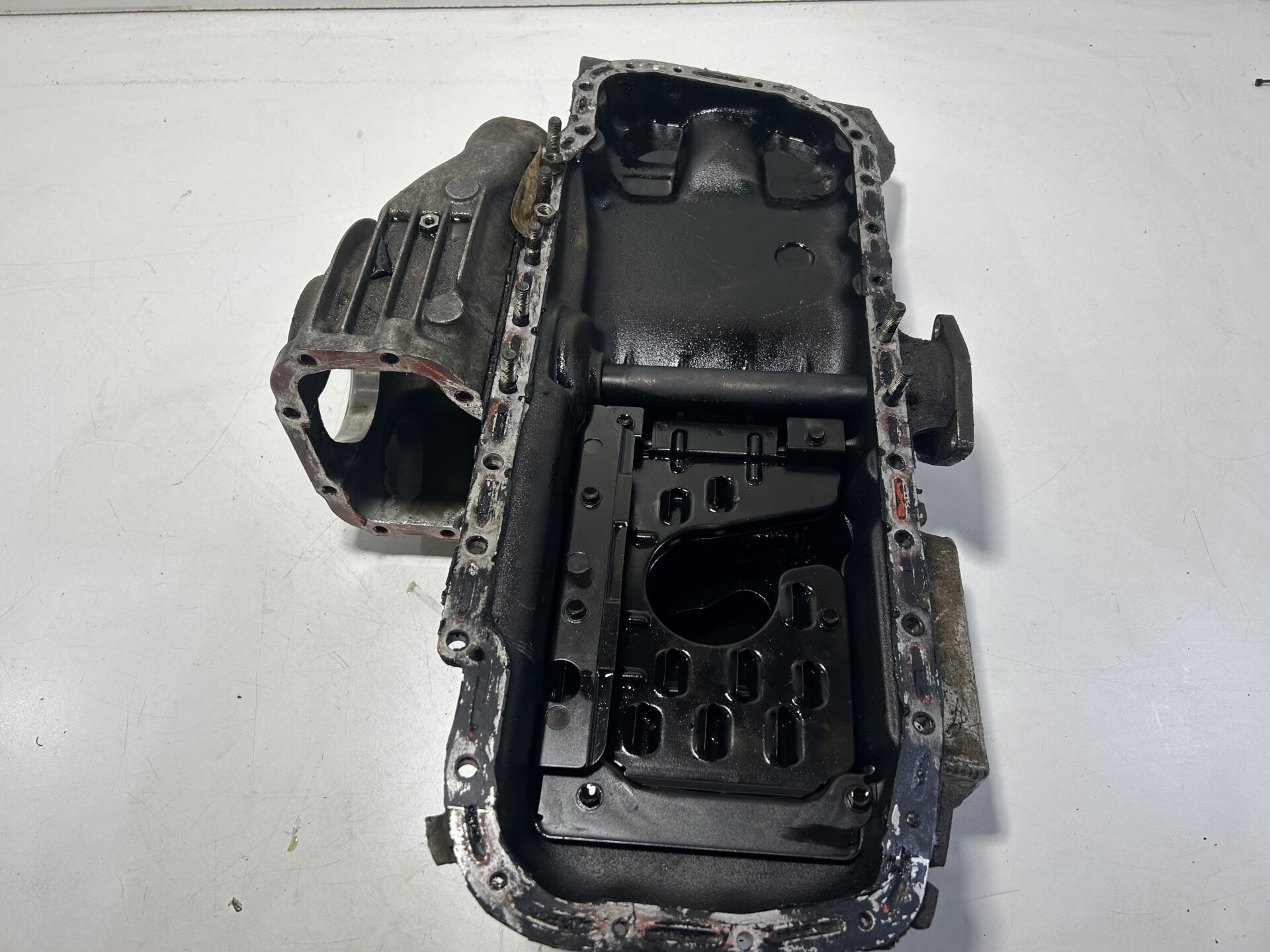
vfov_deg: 53.1
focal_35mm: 26
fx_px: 954
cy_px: 476
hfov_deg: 67.3
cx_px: 635
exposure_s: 1/887
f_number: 1.5
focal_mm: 5.7
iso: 50
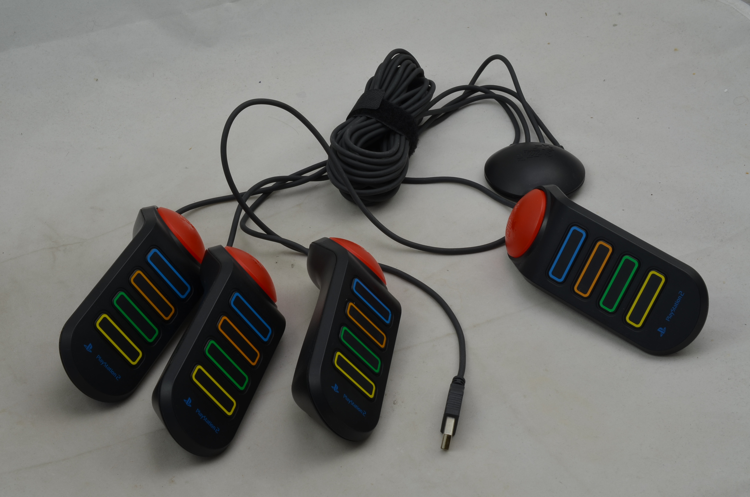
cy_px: 248
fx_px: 1247
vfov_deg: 22.5
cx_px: 375
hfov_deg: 33.5
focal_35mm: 60
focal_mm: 40
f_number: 20
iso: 100
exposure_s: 1/2
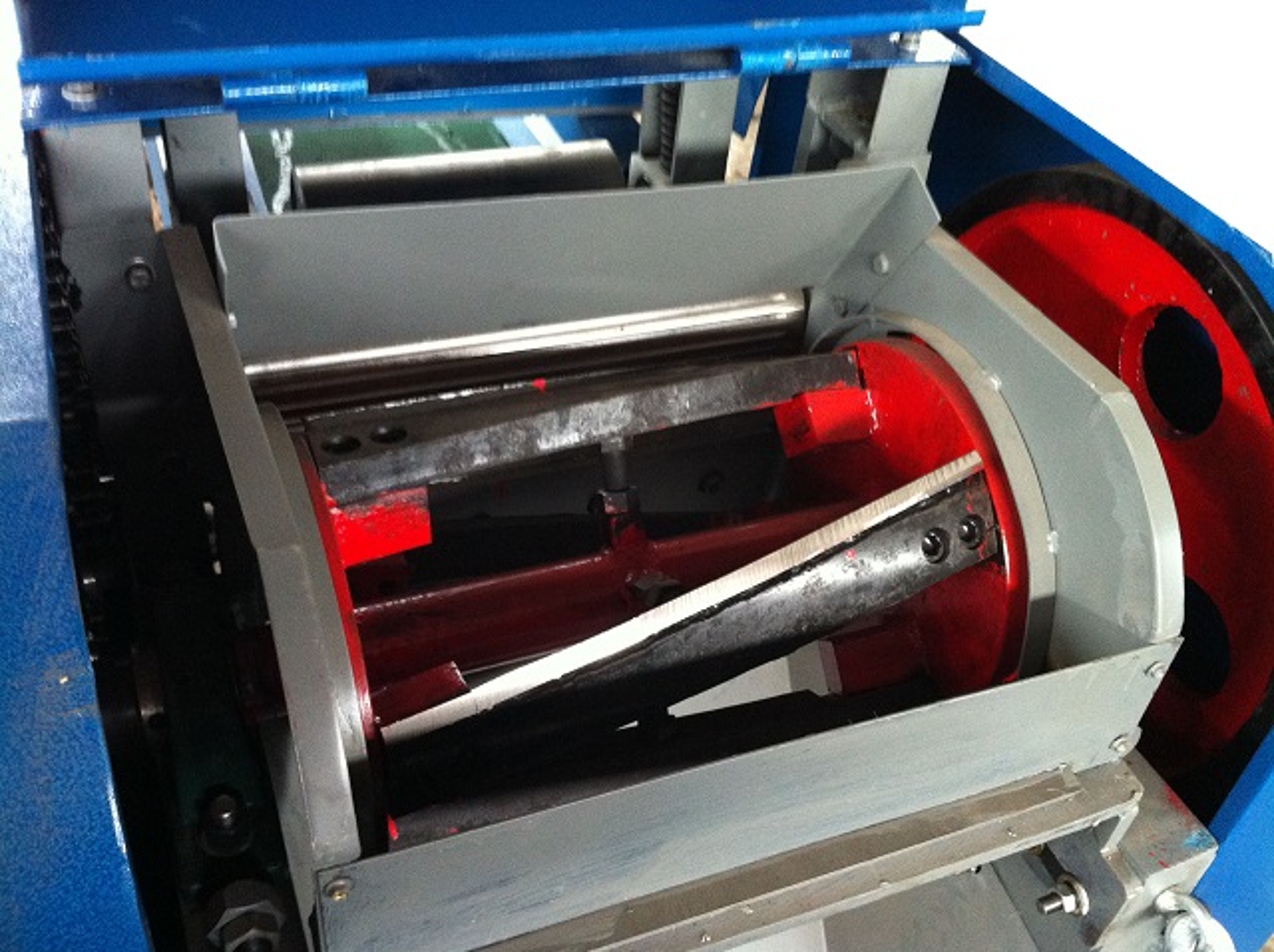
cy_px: 476
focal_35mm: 35
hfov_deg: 52.7
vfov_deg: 40.6
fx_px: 1286
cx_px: 637
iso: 320
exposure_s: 1/17
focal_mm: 3.85
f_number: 2.8
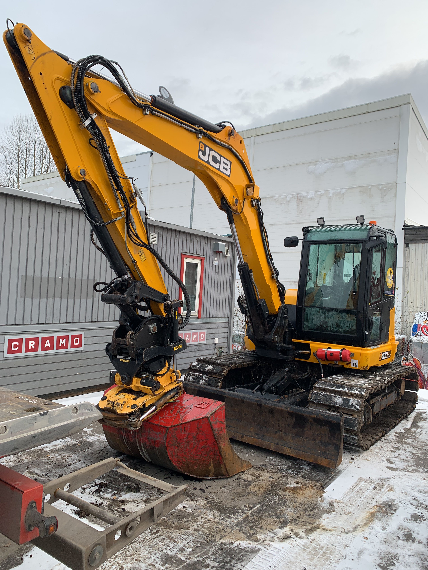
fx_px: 429
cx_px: 214
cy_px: 285
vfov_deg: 67.3
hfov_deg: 53.1
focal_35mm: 26
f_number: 1.8
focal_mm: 4.25
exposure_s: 1/281
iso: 25
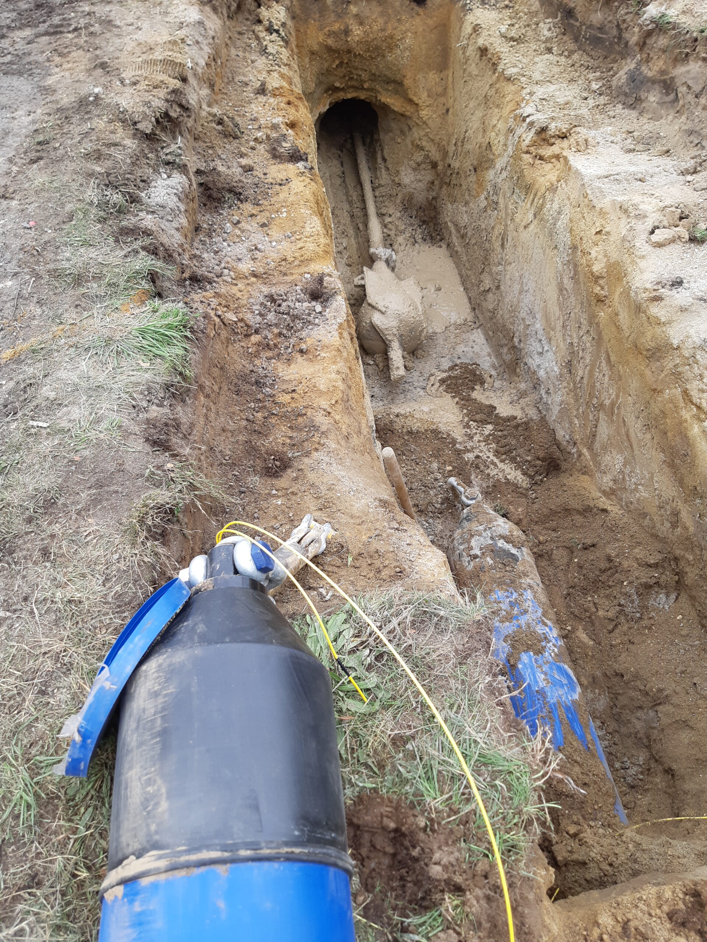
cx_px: 354
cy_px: 471
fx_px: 708
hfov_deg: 53.1
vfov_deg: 67.3
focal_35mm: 26
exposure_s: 1/247
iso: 40
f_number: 1.7
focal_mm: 3.93
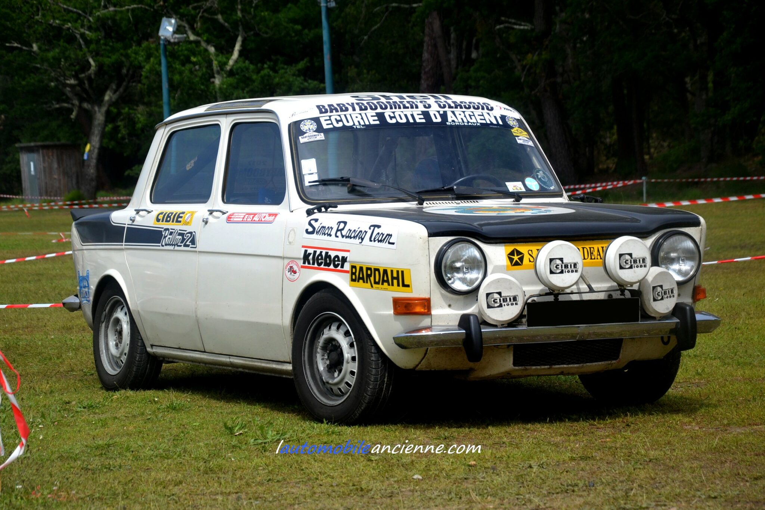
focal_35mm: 128
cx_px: 382
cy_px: 255
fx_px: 2709
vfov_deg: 10.8
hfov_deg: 16.1
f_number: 6.3
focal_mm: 85
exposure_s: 1/1600
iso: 400
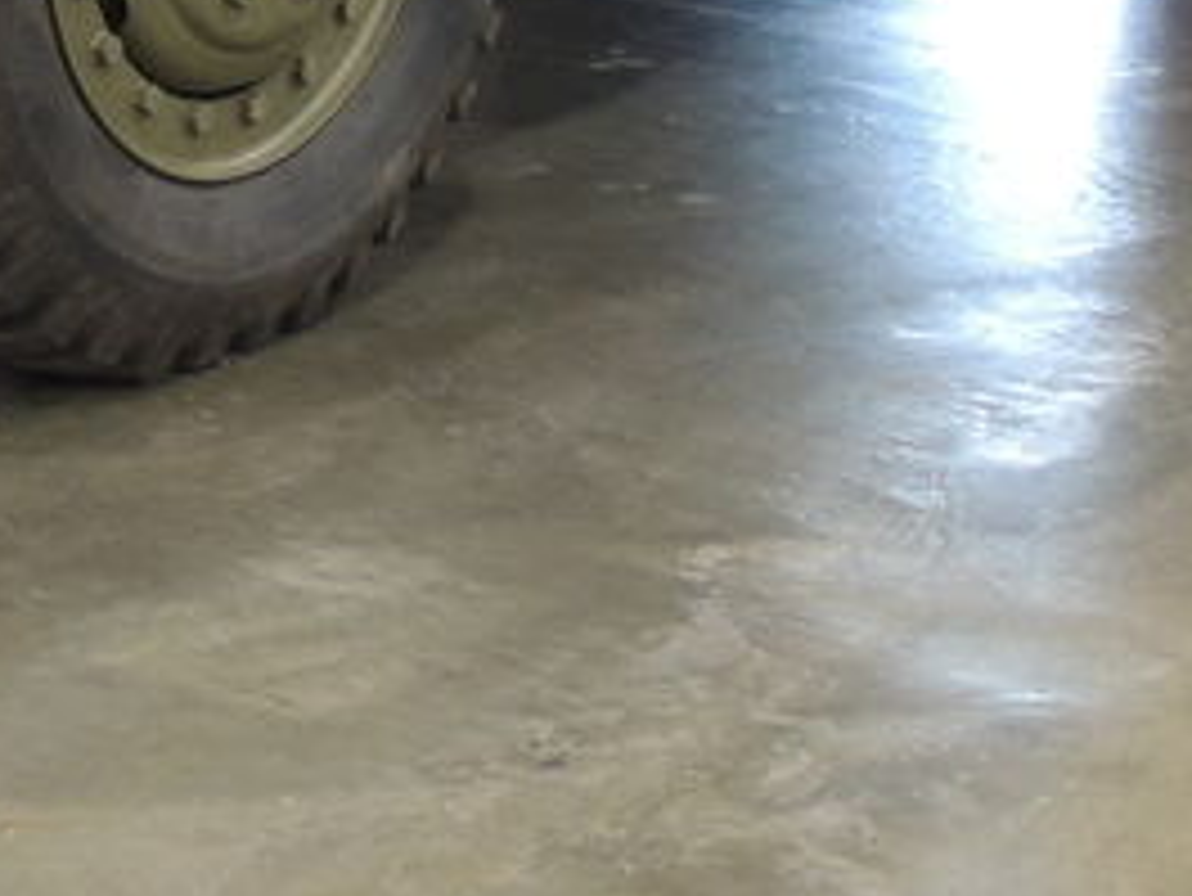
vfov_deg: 9.2
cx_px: 63
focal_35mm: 154
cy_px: -696
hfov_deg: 12.7
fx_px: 5305
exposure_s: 1/30
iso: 400
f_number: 3.4
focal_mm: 7.6
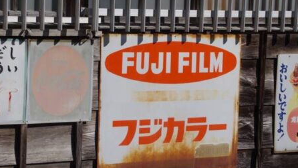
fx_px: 1336
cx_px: 134
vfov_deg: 7.2
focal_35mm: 169
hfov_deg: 12.7
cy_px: 73
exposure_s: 1/500
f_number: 8
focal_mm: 80
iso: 100
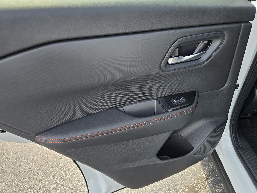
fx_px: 171
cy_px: 96
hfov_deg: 73.9
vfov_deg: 58.9
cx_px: 128
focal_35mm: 23
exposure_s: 1/180
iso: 20
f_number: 1.7
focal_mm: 6.3
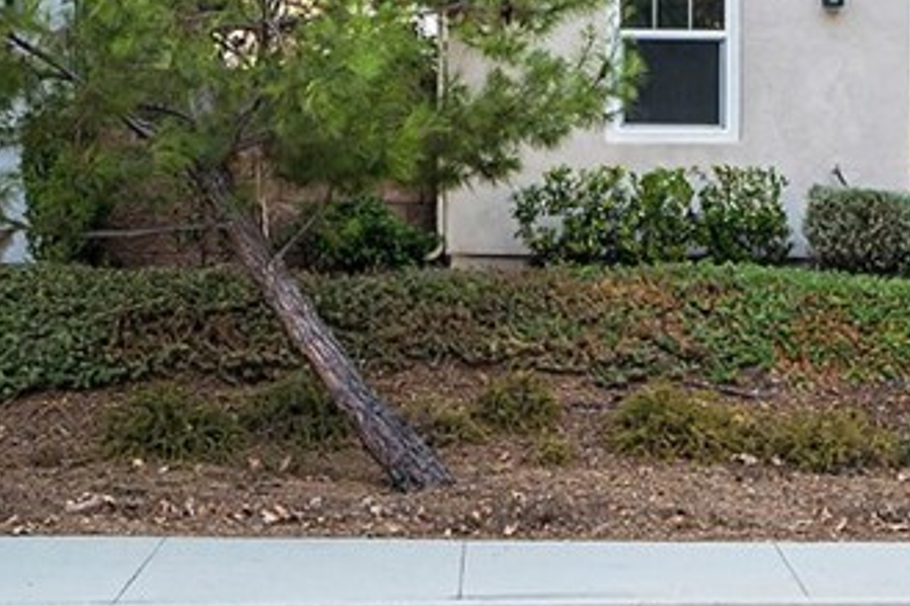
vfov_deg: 12.0
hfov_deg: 17.9
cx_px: 1081
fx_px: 2754
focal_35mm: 109
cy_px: -315
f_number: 4
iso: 320
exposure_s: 1/400
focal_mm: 35
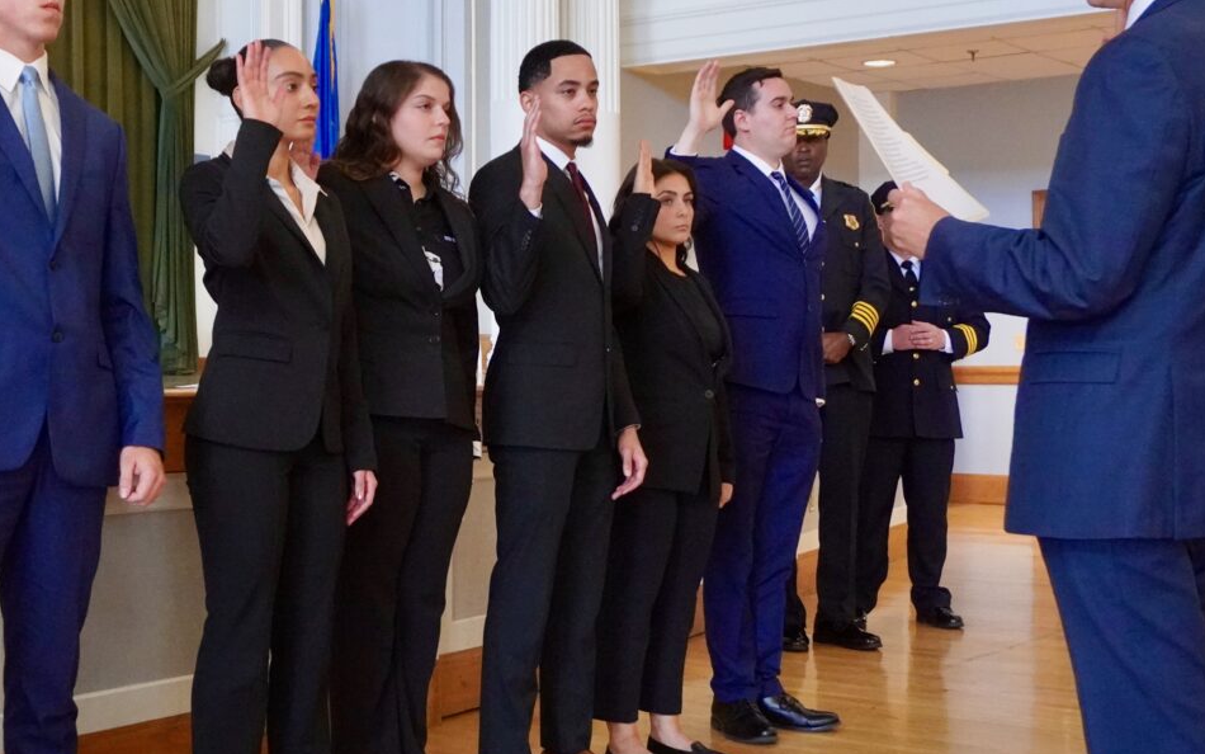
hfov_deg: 35.3
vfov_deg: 22.8
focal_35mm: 57
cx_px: 360
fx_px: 1866
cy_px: 363
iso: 5000
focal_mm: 23
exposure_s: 1/160
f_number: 4
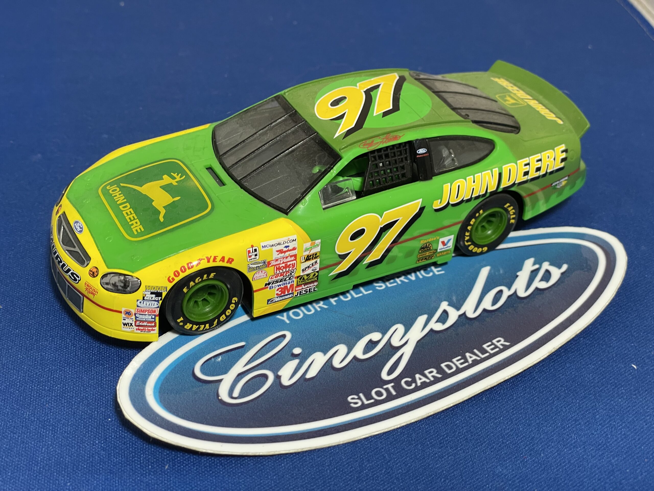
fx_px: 982
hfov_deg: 36.8
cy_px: 246
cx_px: 327
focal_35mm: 52
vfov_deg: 28.0
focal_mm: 6
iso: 100
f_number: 2
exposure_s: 1/60
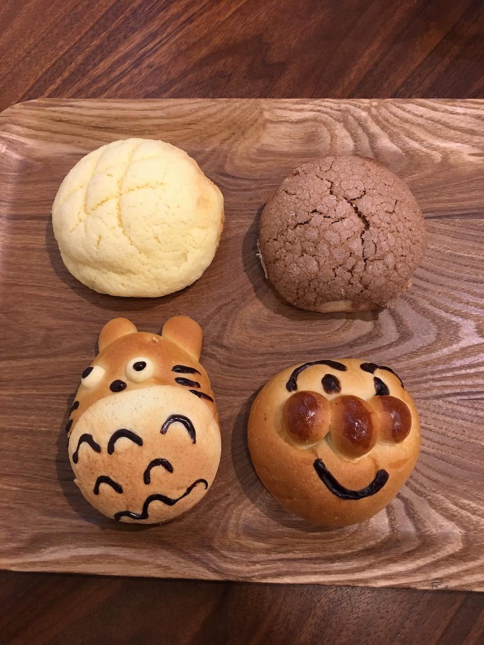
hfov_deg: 48.2
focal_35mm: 29
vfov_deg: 61.7
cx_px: 242
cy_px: 322
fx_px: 541
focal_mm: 4.15
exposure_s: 1/30
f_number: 2.2
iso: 100
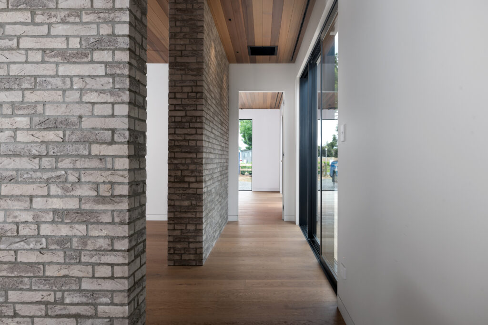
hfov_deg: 76.1
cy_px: 162
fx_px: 312
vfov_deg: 55.0
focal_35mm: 23
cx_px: 244
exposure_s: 1/160
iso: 400
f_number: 9
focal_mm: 23
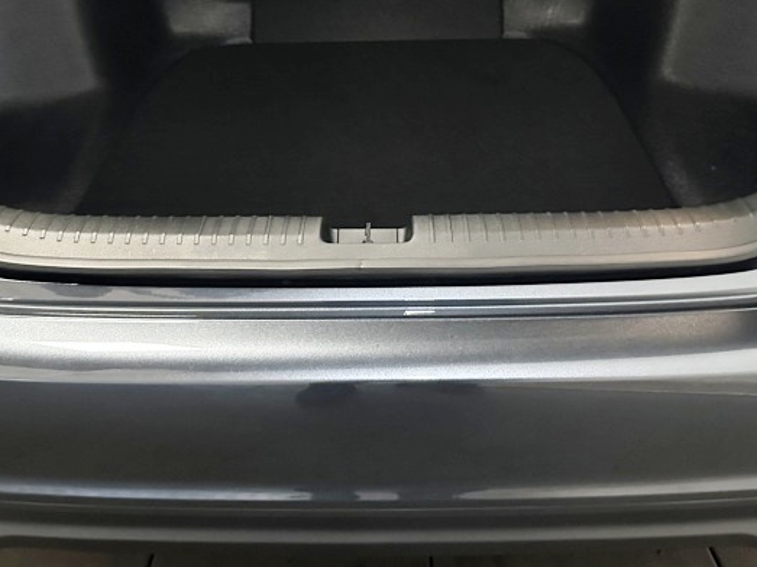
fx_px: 1028
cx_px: 358
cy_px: 48
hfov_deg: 40.4
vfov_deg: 29.5
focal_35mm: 47
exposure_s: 1/30
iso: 800
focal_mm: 6.86
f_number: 1.78
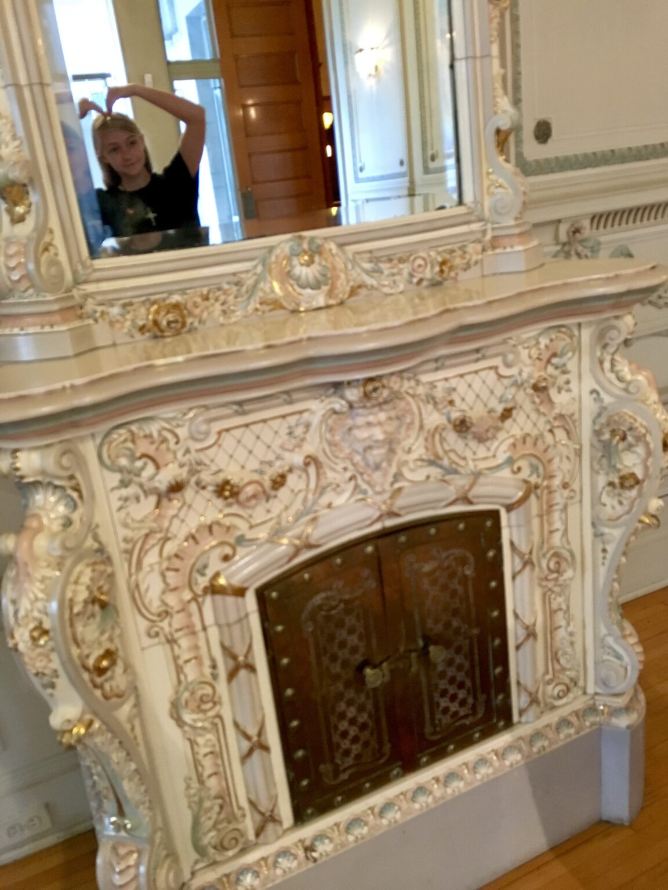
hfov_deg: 48.2
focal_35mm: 29
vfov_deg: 61.7
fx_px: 746
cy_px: 445
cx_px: 334
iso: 200
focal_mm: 4.15
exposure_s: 1/15
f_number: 2.2
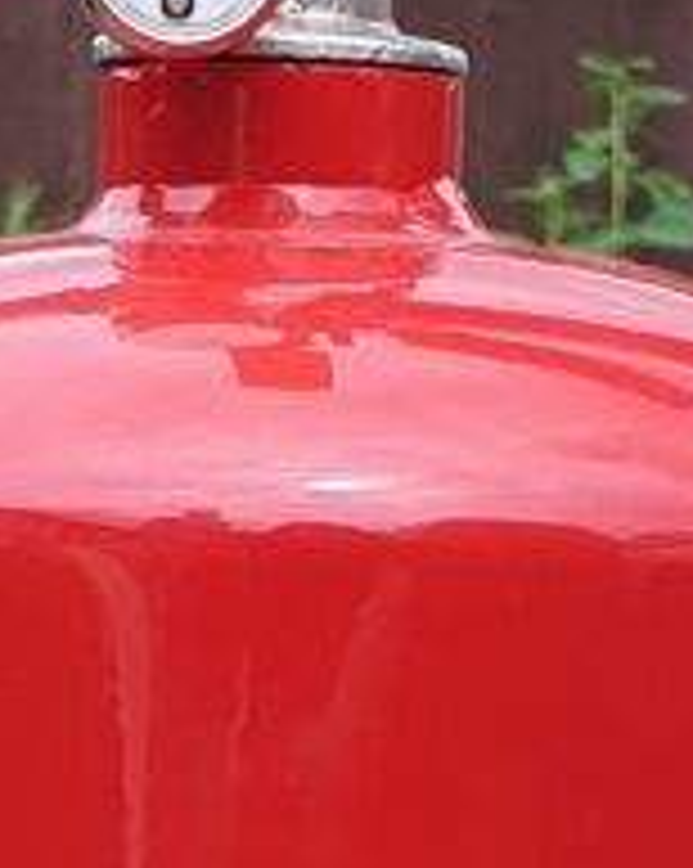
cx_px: 207
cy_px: 2177
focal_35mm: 202
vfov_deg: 8.6
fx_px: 5187
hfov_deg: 7.6
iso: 50
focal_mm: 4.32
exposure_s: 1/700
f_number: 2.4
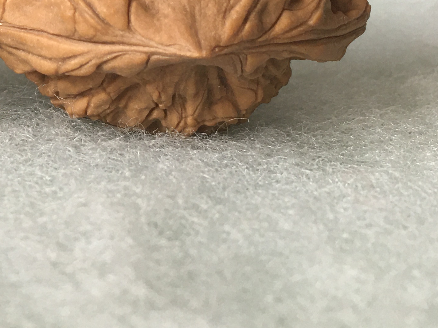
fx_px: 1037
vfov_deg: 17.6
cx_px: -22
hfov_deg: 22.7
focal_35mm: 82
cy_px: 8
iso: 32
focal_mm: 4.15
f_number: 2.2
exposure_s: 1/33
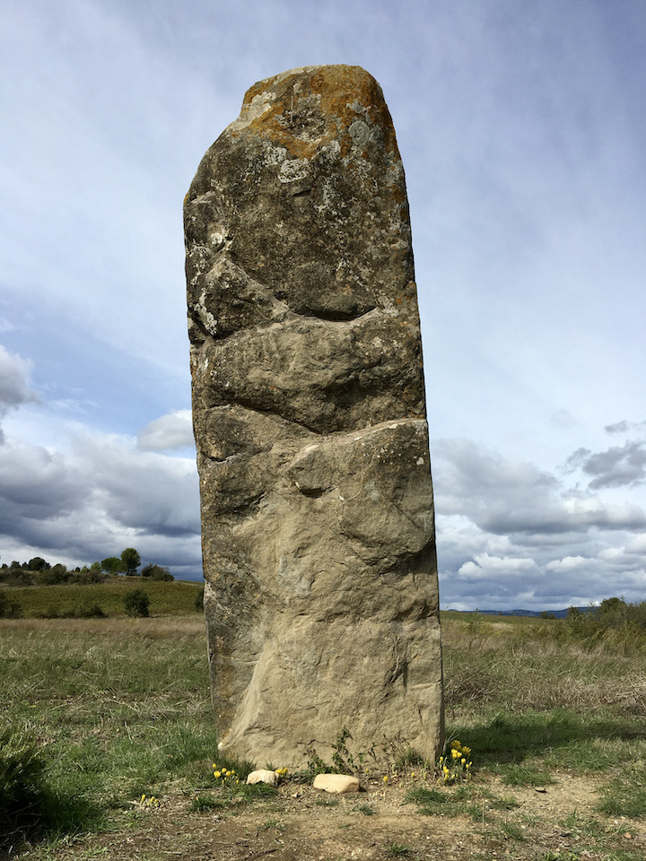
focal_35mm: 29
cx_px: 323
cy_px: 430
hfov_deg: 48.2
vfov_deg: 61.7
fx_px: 722
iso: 25
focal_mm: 4.15
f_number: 2.2
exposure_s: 1/2198
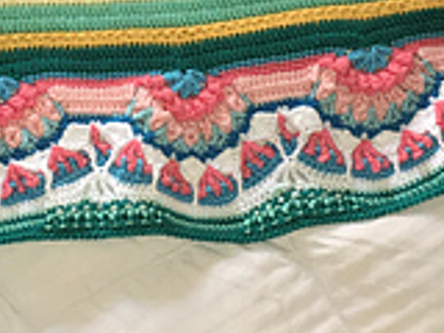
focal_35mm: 116
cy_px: -44
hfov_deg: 16.9
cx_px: 105
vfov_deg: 12.5
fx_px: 1488
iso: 125
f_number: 2.2
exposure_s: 1/30
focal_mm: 4.15
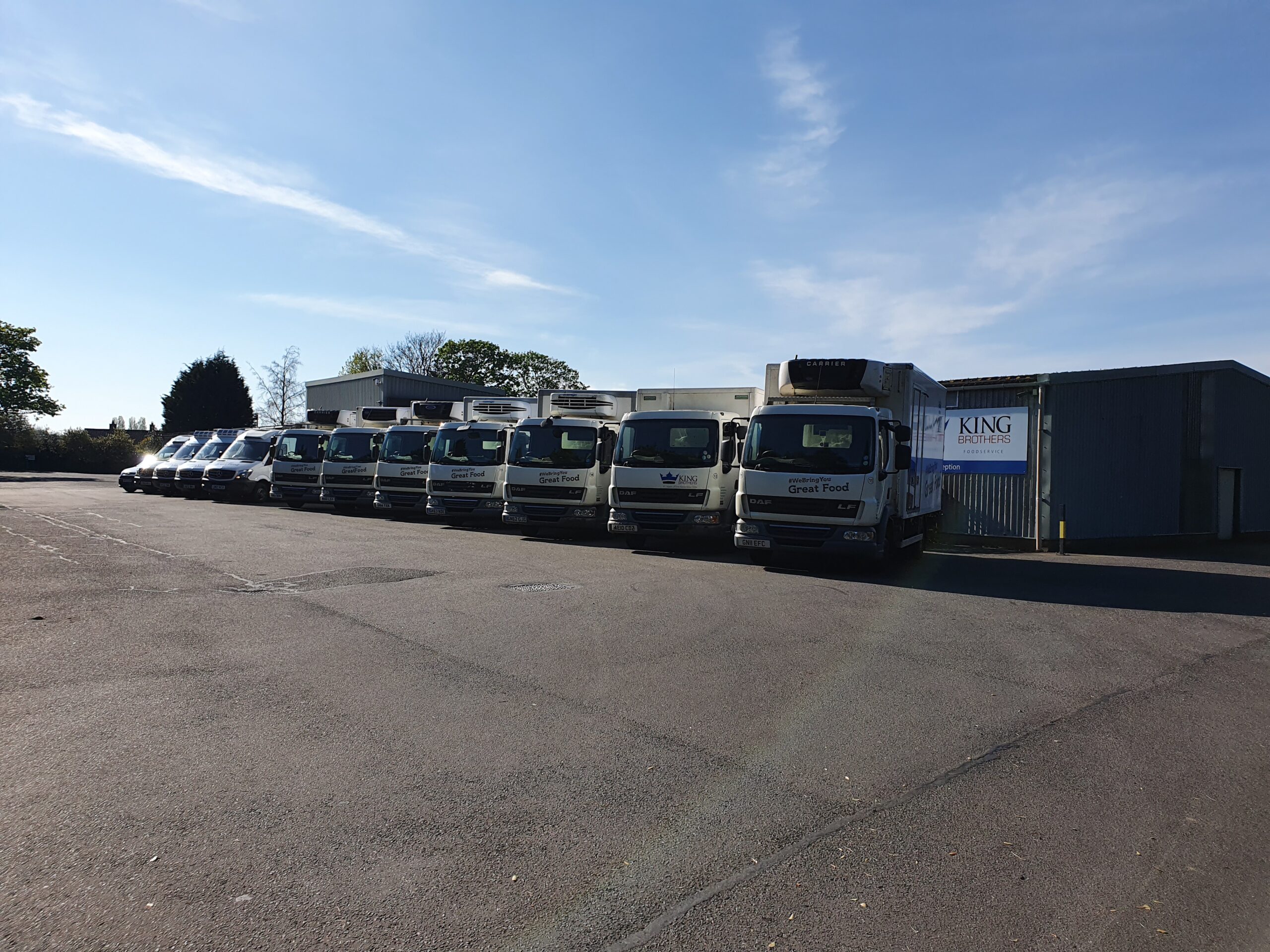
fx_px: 954
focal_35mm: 26
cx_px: 635
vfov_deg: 53.1
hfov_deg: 67.3
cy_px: 476
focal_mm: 4.32
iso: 50
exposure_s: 1/2344
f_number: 2.4
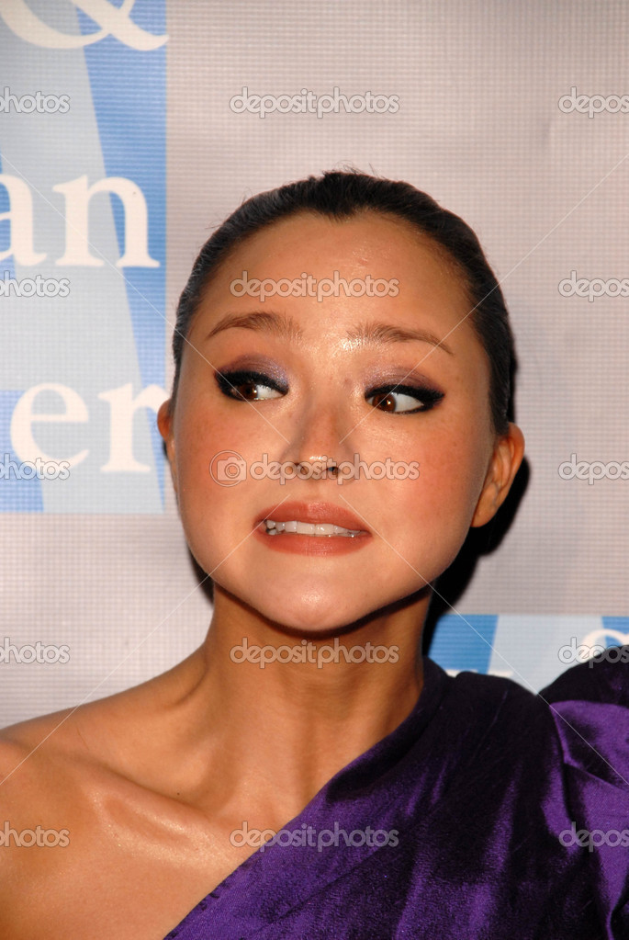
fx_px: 5291
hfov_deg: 6.8
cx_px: 314
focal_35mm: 202
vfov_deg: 10.1
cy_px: 470
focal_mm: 135
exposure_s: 1/250
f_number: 7.1
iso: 400
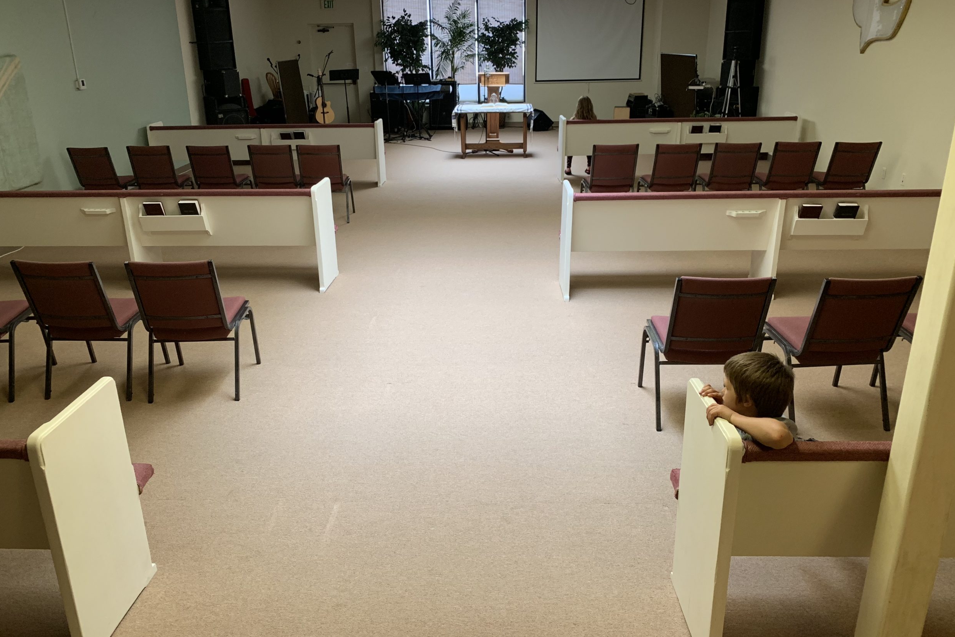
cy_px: 301
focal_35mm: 28
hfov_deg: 65.5
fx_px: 743
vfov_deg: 46.4
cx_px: 462
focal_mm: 4.25
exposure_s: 1/60
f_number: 1.8
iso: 125
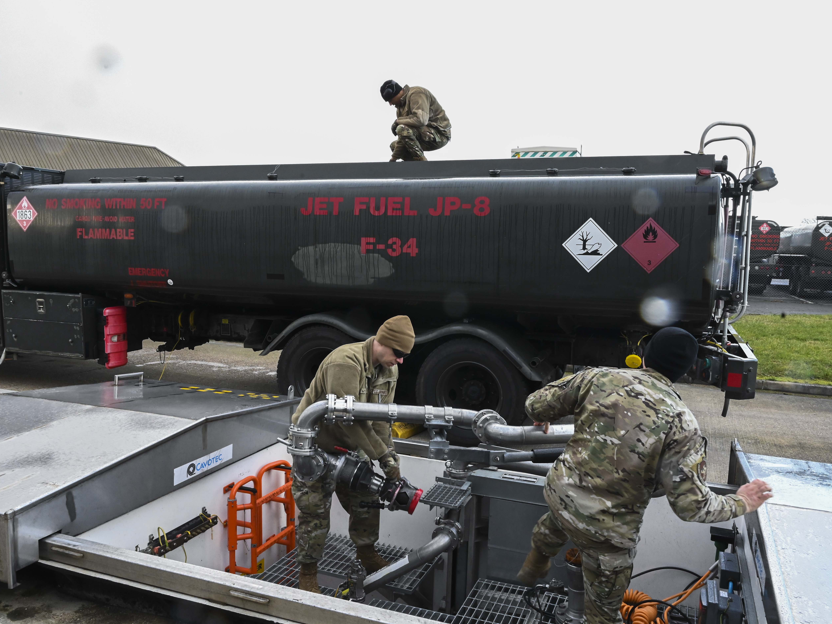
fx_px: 649
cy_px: 321
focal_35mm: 27
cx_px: 433
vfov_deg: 51.4
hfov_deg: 65.3
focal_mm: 24
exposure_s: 1/100
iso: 2500
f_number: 18
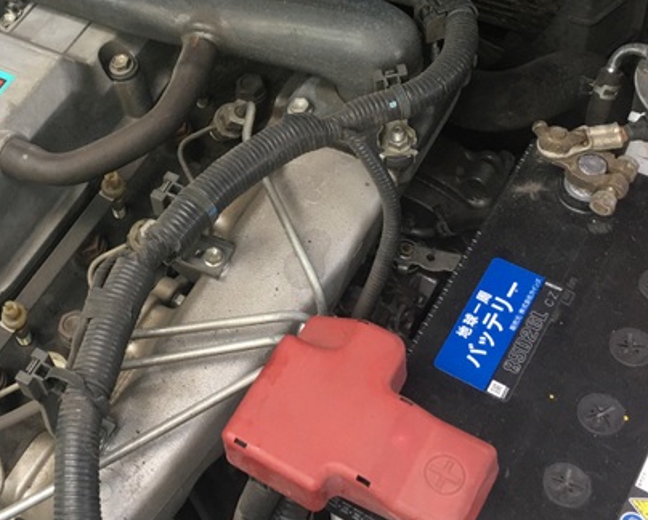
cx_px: 160
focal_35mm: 56
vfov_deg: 26.8
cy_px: 133
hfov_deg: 32.9
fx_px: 1075
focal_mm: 4.15
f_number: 2.2
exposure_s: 1/30
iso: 40
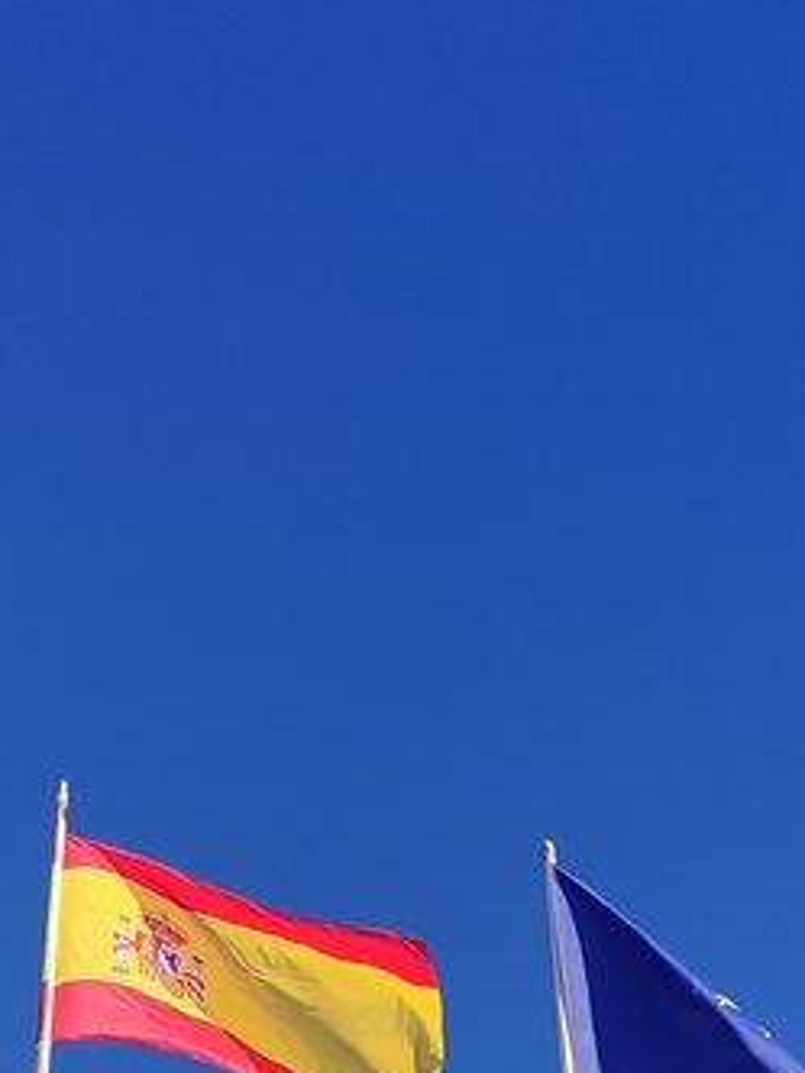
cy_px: 1170
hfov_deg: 24.6
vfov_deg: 29.6
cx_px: 213
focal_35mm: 59
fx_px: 1829
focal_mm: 5.95
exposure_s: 1/1215
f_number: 1.89
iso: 50
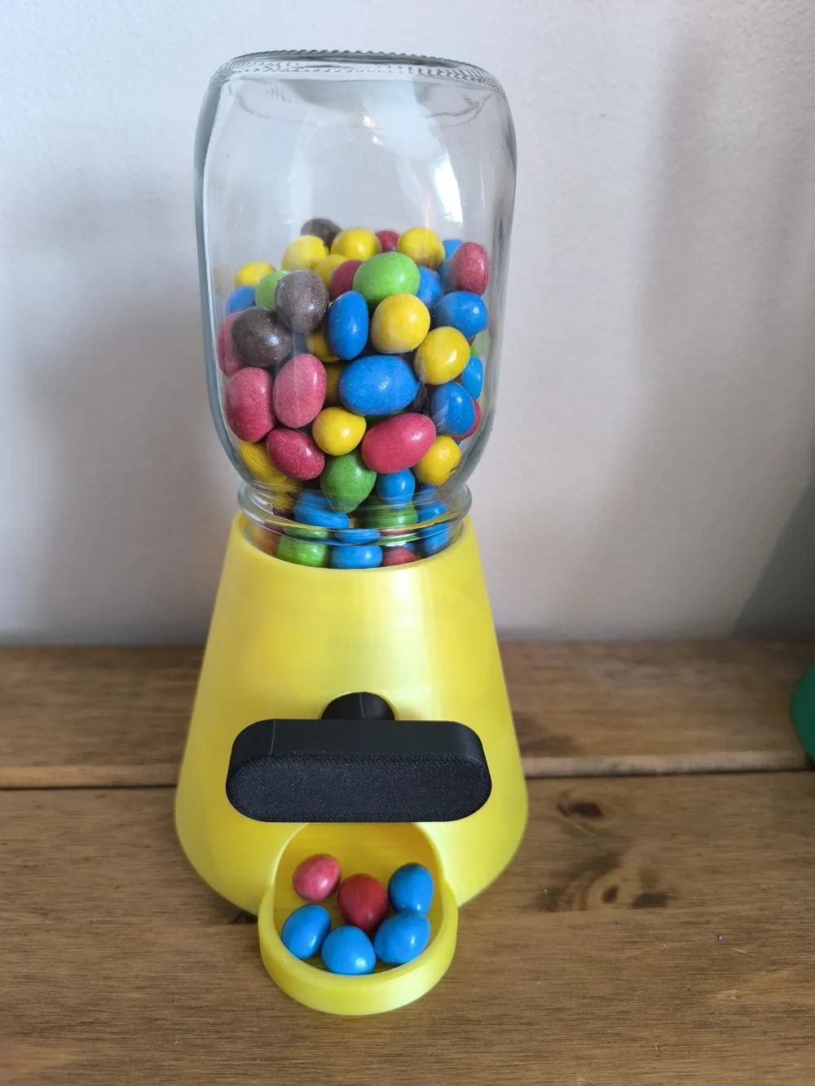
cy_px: 543
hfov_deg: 58.9
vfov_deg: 73.9
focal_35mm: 23
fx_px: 722
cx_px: 408
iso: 500
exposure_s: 1/50
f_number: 1.65
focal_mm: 6.14
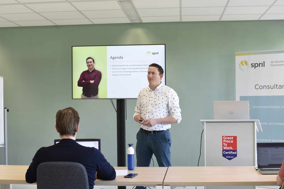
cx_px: 137
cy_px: 91
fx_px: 446
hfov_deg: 35.3
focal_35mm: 57
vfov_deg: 24.0
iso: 400
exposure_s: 1/80
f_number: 4.5
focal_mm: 35
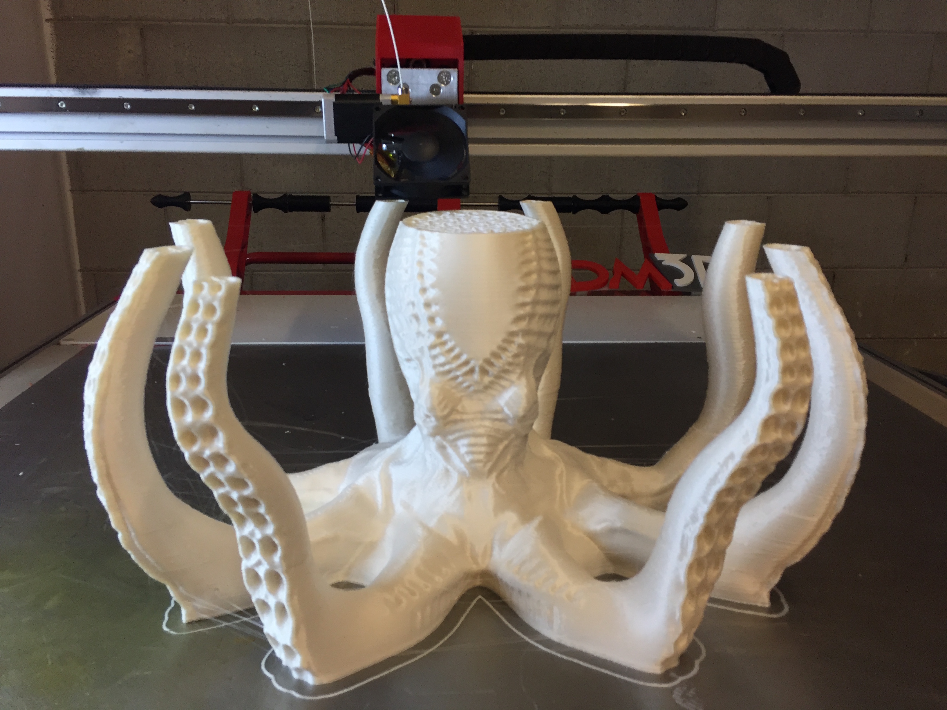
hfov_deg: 61.7
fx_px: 793
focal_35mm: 29
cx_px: 474
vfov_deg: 48.2
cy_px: 355
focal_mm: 4.15
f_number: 2.2
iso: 50
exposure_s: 1/33
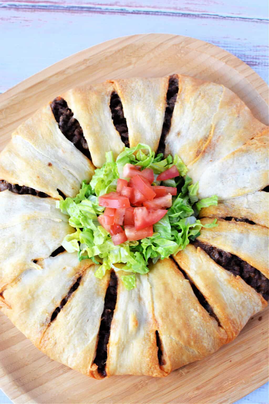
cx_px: 134
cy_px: 202
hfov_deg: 25.8
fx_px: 588
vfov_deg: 37.9
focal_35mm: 52
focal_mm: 35
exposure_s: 1/125
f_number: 5.6
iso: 400
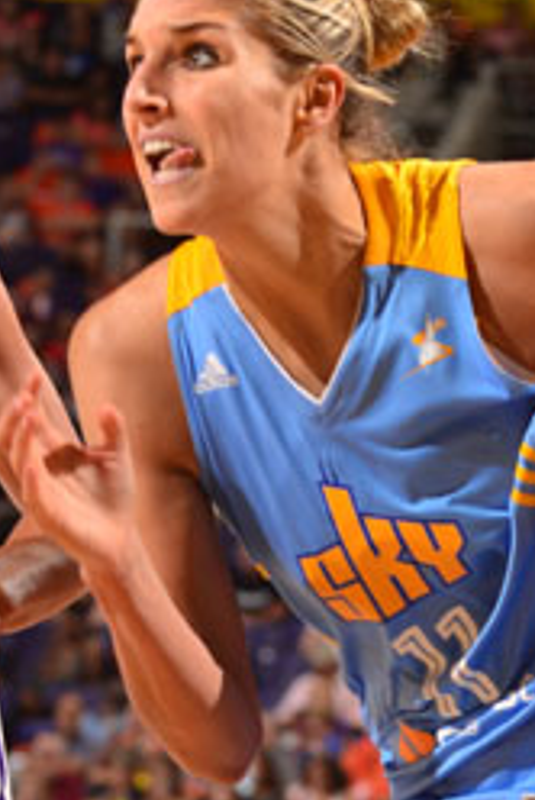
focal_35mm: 287
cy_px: 785
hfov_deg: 4.8
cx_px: 509
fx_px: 6379
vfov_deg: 7.1
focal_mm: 82
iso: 200
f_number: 4.5
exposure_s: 1/250
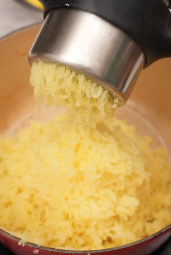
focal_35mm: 57
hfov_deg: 23.8
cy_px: 128
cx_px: 86
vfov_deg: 35.0
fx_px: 406
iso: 3200
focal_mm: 57.1
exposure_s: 1/200
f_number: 9
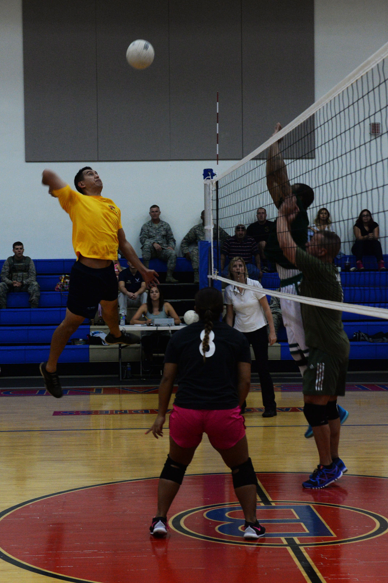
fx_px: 970
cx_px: 194
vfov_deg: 33.4
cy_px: 292
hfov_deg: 22.6
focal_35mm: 60
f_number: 6.3
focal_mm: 60
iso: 2500
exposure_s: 1/250
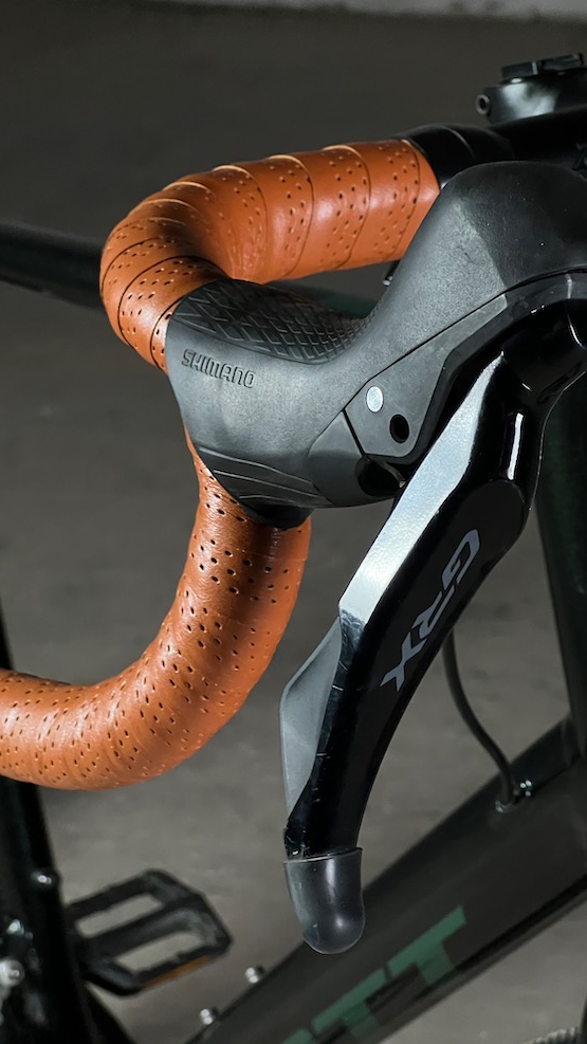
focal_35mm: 85
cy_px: 518
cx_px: 374
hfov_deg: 14.2
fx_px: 2353
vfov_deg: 25.0
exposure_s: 1/34
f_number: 2.8
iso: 640
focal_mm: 9
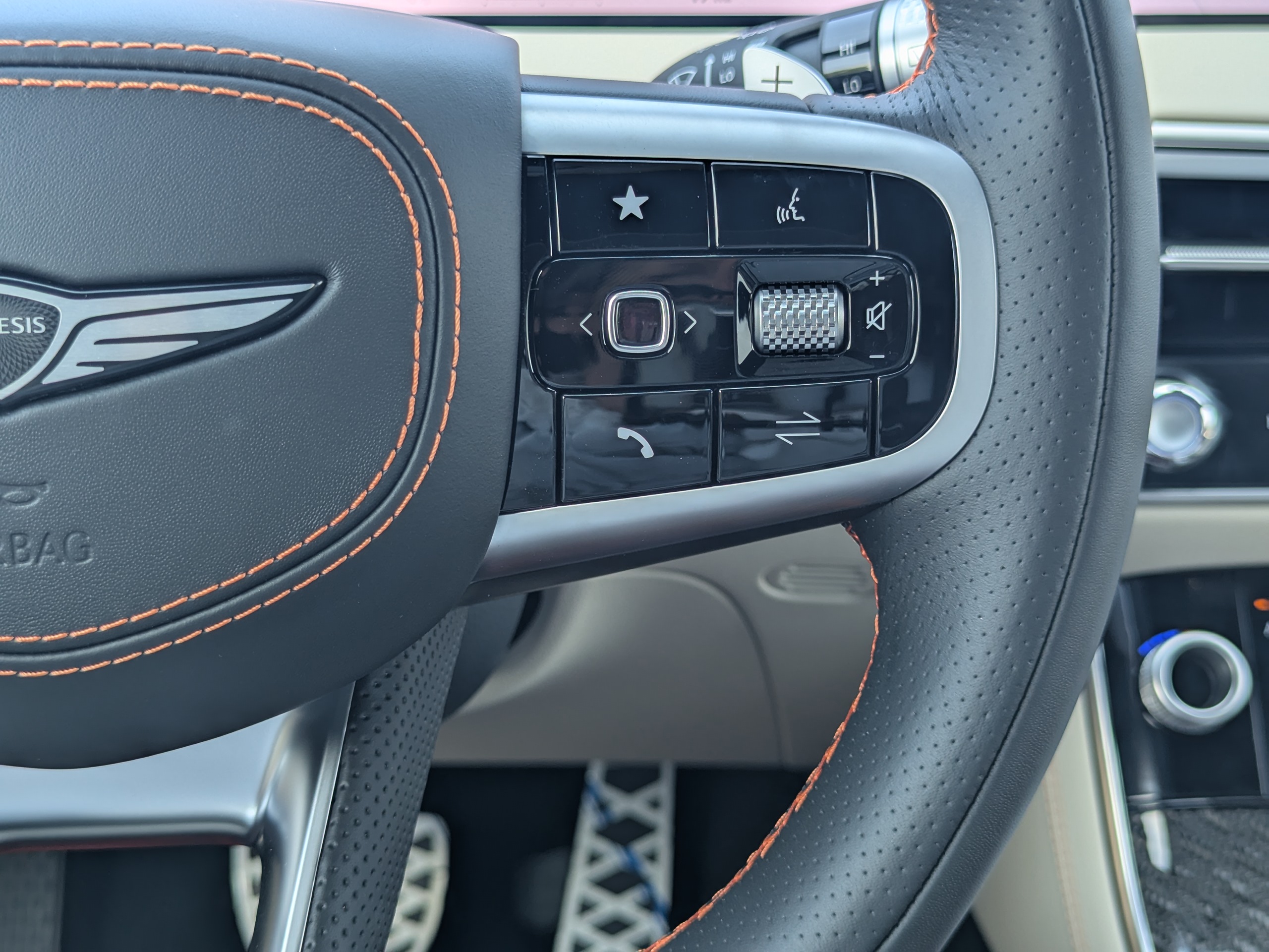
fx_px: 1760
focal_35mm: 48
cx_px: 634
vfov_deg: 30.3
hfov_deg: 39.7
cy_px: 476
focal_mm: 6.81
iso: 41
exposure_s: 1/129
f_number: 1.85
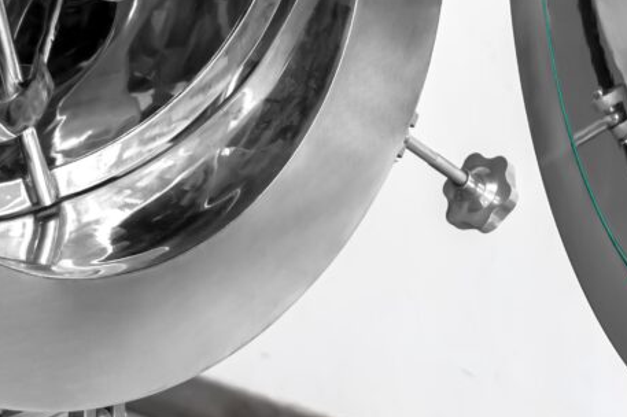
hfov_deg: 15.7
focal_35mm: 131
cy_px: -85
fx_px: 2280
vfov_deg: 10.3
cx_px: 338
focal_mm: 39
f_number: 4
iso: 800
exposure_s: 1/80
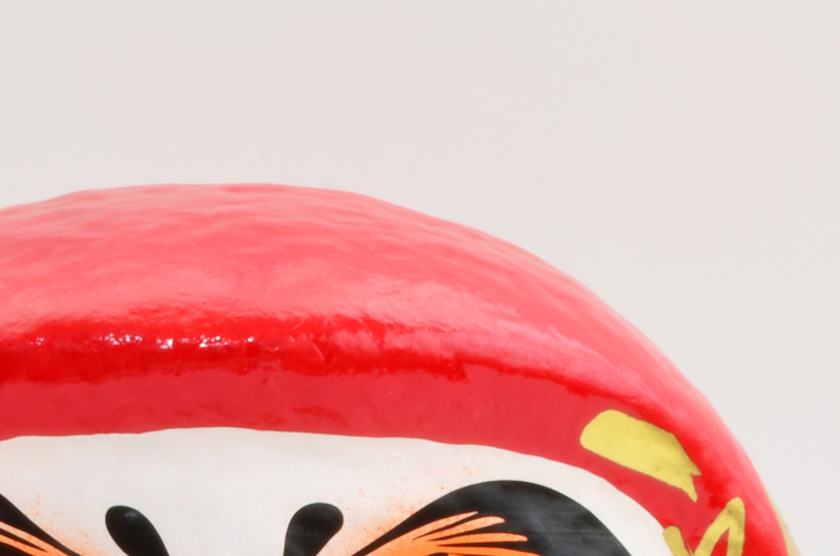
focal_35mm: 671
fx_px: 15622
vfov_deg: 2.0
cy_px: 845
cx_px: 216
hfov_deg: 3.1
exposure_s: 6
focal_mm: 116
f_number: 29
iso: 100
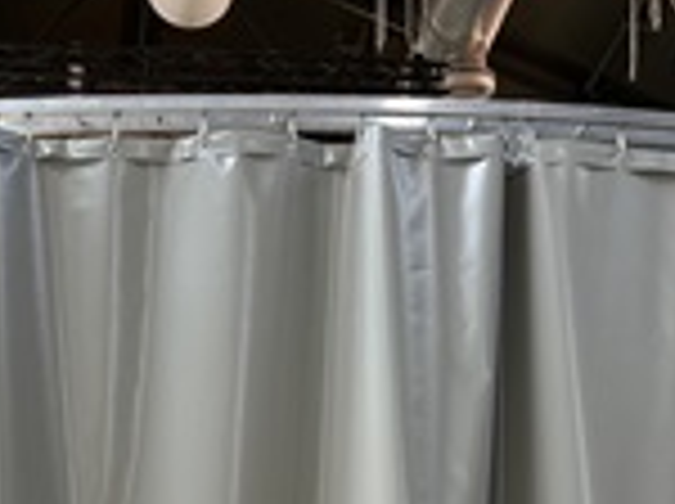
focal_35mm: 113
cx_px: 346
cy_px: 884
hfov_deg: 17.4
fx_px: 2200
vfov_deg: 12.1
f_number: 1.6
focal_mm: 5.96
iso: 40
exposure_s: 1/121
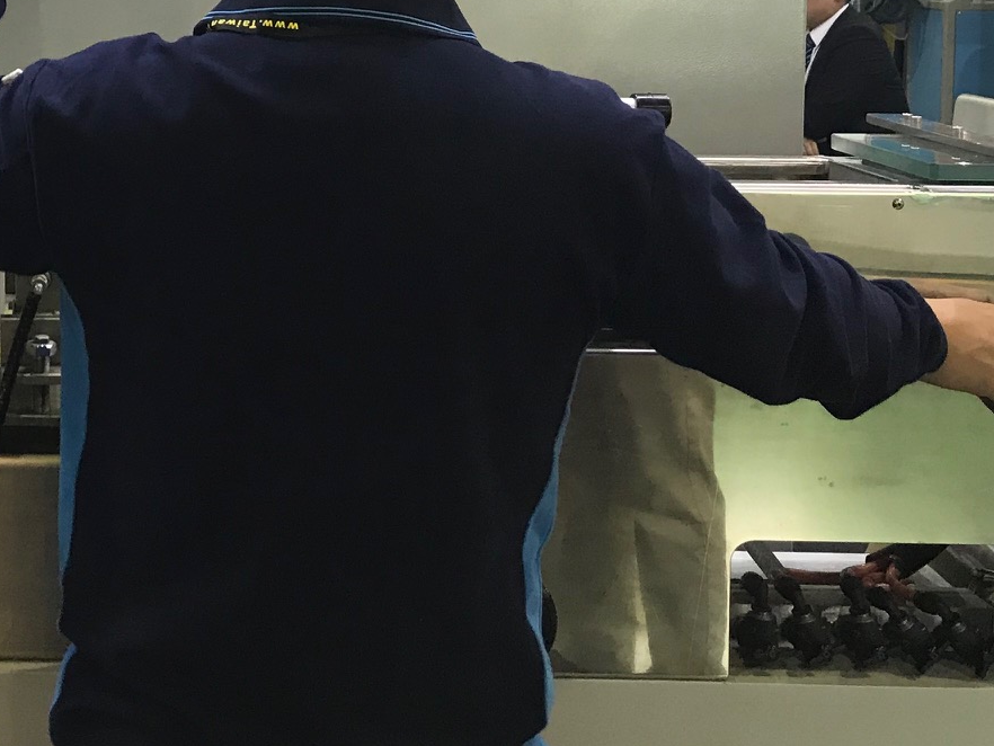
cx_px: 2
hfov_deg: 28.4
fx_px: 1838
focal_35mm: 64
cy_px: 15
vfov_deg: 22.2
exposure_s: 1/30
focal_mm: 3.99
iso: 32
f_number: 1.8
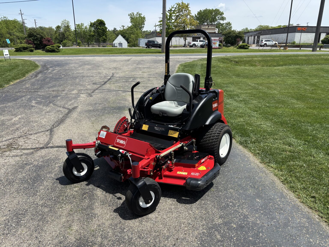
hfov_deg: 67.3
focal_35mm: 26
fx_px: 247
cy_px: 124
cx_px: 164
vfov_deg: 53.1
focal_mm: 5.96
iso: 50
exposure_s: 1/2151
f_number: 1.6
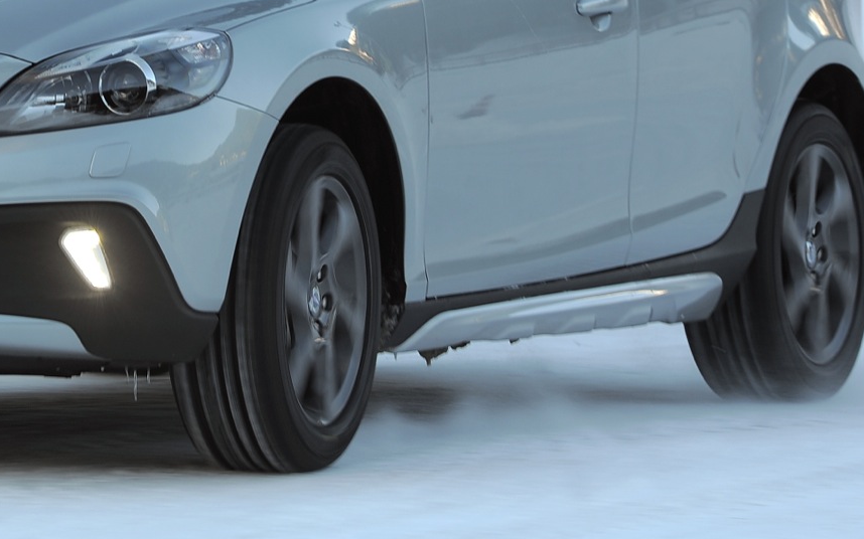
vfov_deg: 3.3
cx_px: 123
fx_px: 9394
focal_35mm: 399
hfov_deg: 5.3
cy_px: -2
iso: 100
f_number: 9
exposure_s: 1/100
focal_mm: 175
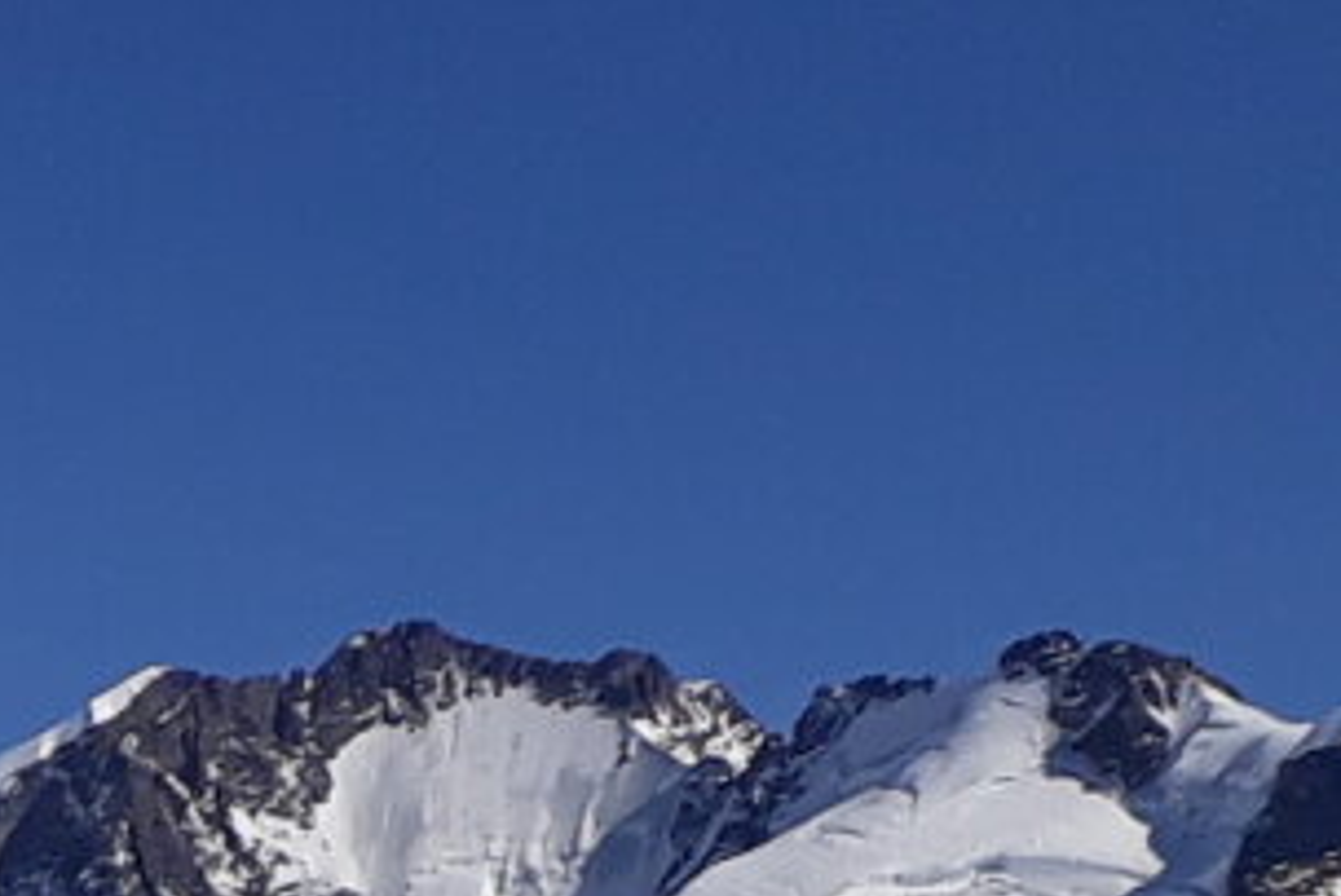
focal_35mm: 208
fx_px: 7751
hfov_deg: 9.5
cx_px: -843
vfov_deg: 6.4
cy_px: 1951
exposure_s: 1/5181
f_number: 1.9
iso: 40
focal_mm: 3.6
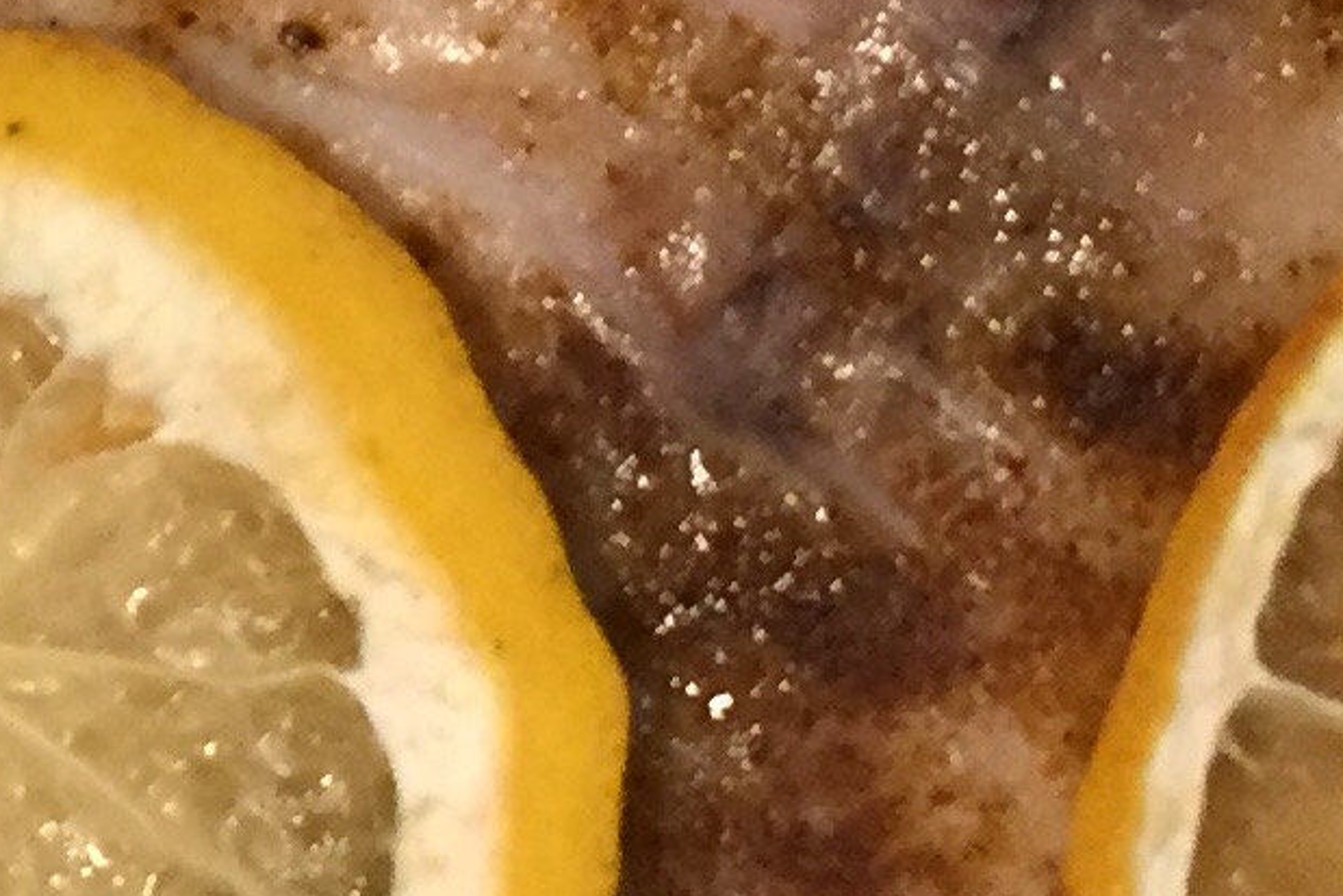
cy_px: -536
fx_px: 5933
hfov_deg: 12.7
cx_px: -132
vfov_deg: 8.4
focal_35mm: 159
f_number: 2.2
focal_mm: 4.15
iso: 160
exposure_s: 1/30
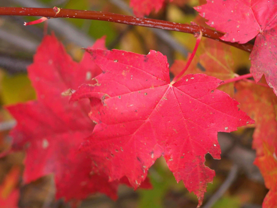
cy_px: 104
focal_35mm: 169
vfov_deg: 8.8
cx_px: 138
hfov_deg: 11.7
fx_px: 1352
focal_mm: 28
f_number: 3.3
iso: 80
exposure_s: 1/125
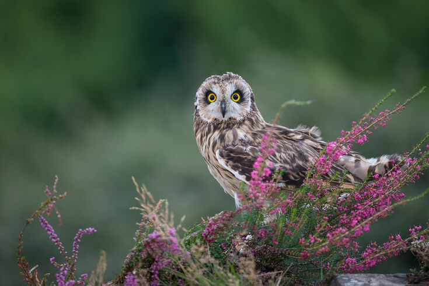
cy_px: 143
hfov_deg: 4.1
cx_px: 214
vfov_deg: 2.8
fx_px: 5962
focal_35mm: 500
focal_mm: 500
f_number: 4
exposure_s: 1/200
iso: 200
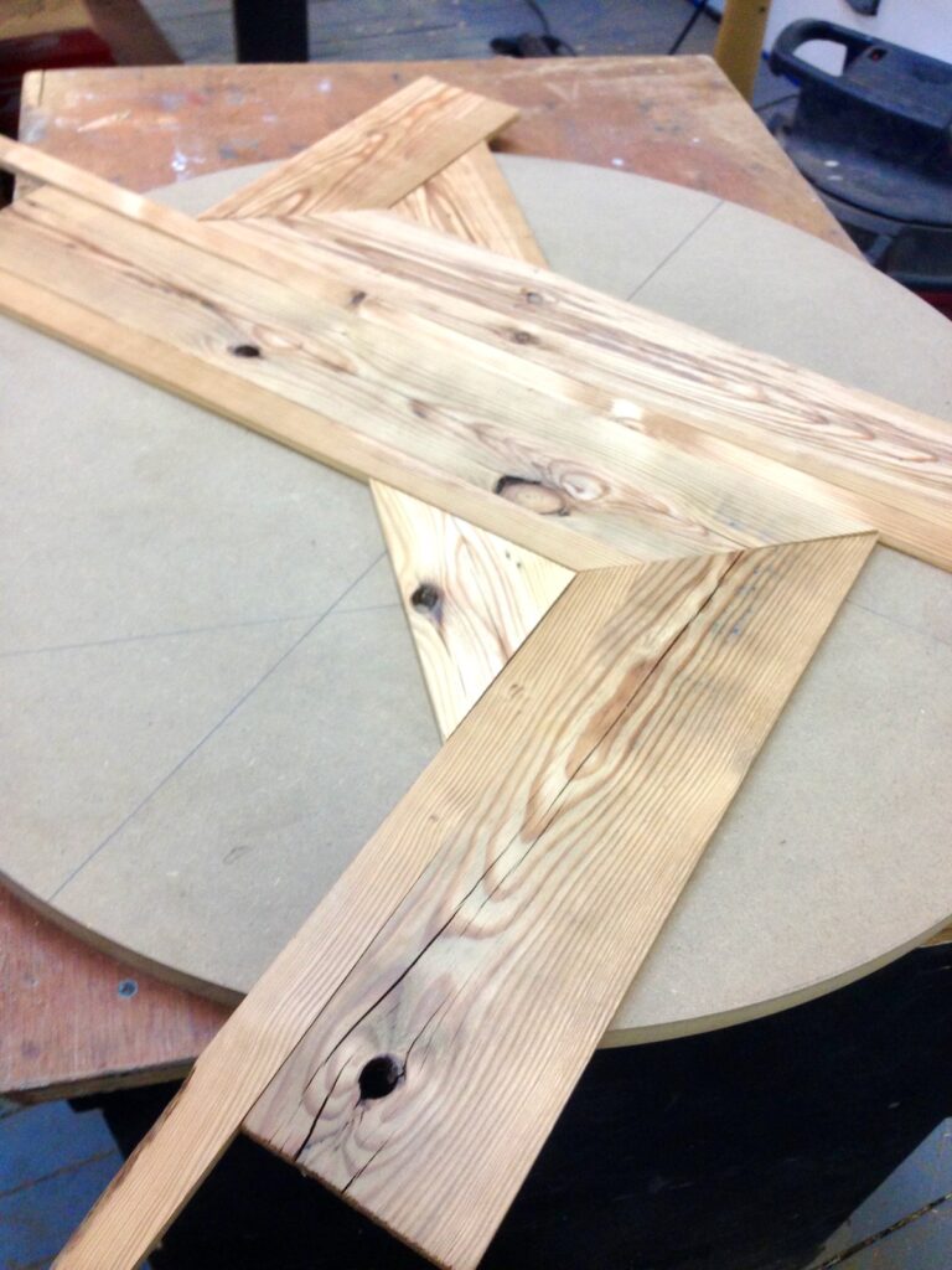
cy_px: 635
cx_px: 476
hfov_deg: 42.9
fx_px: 1210
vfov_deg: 55.4
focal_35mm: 33
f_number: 2.4
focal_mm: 4.12
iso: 100
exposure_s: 1/20
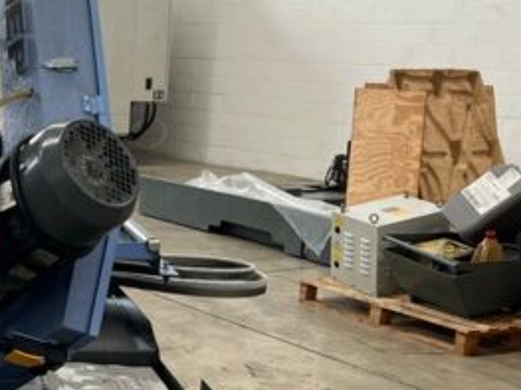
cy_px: 283
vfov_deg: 19.3
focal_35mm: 76
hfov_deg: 24.4
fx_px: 1143
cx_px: -12
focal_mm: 5.7
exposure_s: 1/100
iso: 100
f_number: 1.5
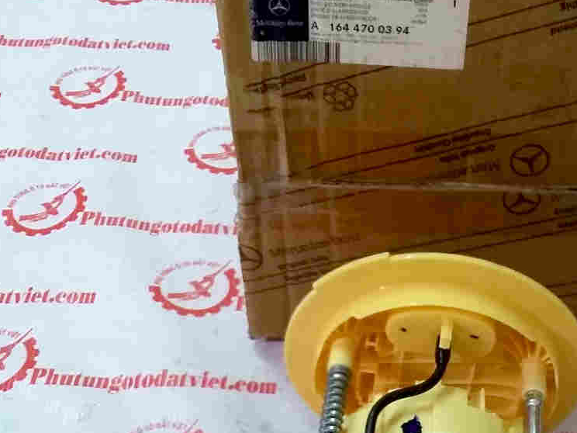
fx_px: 1133
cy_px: 391
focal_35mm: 68
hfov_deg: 28.1
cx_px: 441
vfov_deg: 21.1
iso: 320
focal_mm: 3.3
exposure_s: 1/17
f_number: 2.2
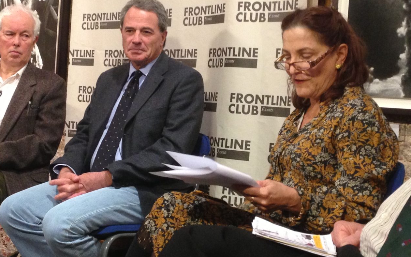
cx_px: 170
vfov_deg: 18.3
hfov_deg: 28.9
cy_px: 93
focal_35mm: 71
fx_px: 795
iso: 250
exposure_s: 1/20
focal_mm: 4.13
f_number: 2.4
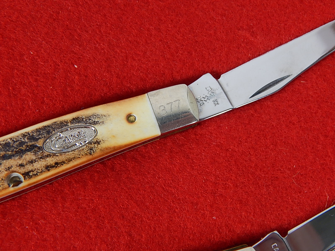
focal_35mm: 48
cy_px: 126
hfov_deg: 39.7
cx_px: 168
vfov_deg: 30.3
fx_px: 465
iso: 125
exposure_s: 1/30
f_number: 3.7
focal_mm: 8.6
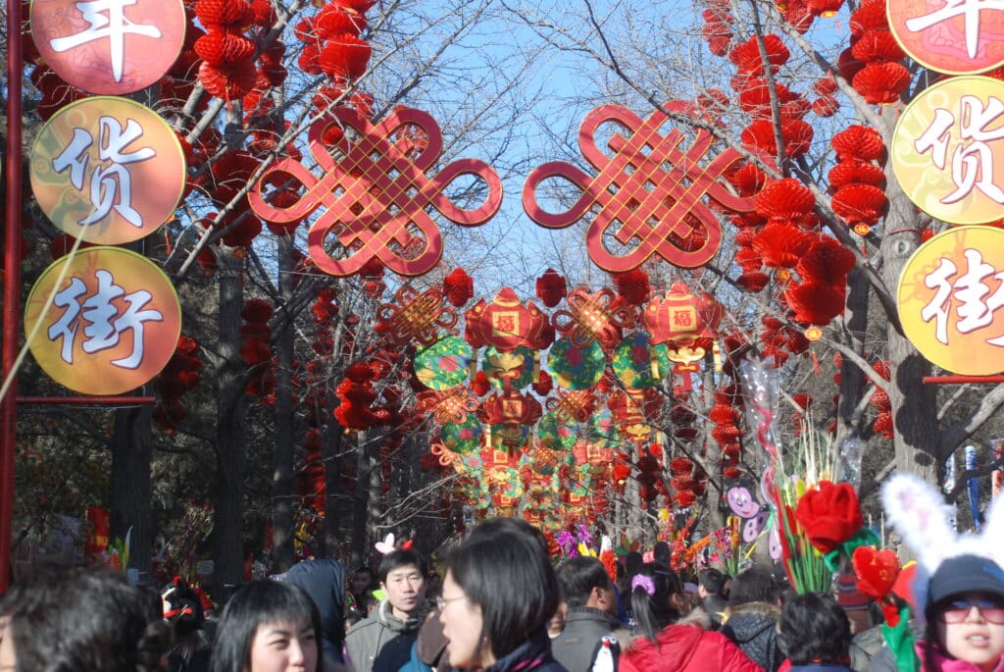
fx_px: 2010
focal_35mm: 72
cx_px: 502
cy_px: 336
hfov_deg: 28.0
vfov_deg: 19.0
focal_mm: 48
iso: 800
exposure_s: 1/250
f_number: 9
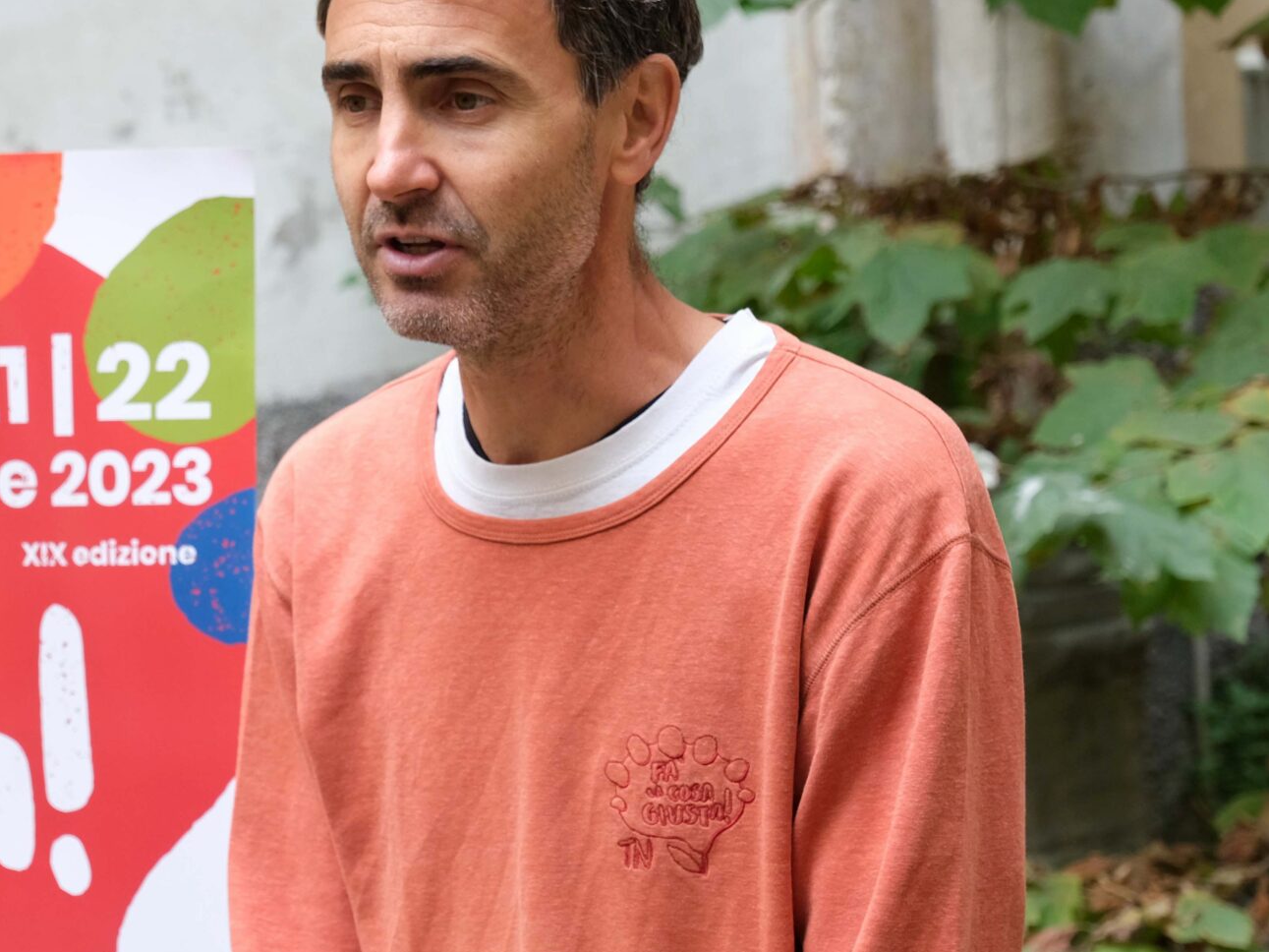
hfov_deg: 13.7
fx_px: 5242
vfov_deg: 10.4
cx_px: 266
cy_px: 524
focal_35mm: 143
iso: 640
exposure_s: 1/125
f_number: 5
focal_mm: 50
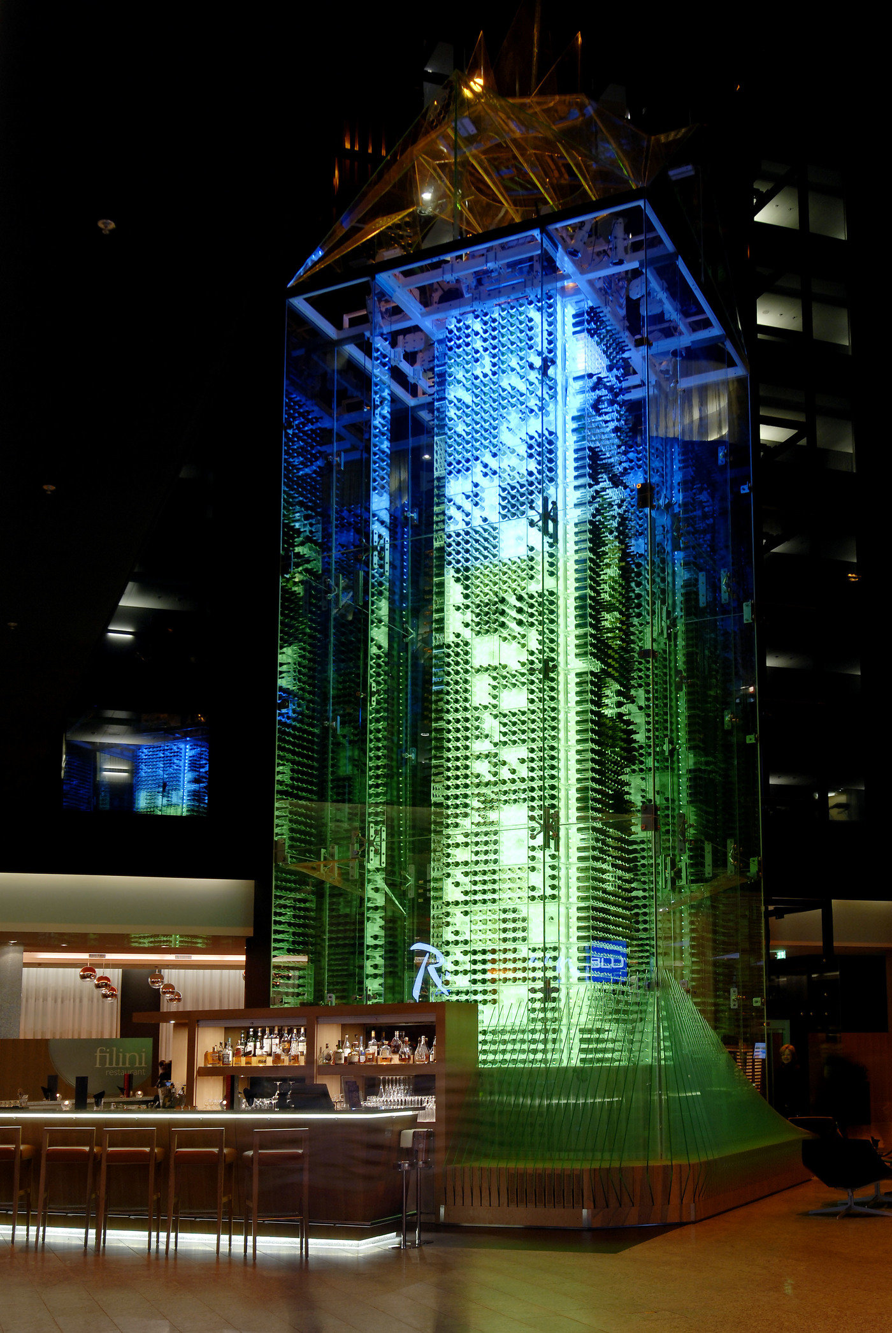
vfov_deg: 53.1
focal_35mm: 36
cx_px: 446
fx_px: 1334
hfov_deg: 37.0
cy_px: 666
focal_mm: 24
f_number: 6.7
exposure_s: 1
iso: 100
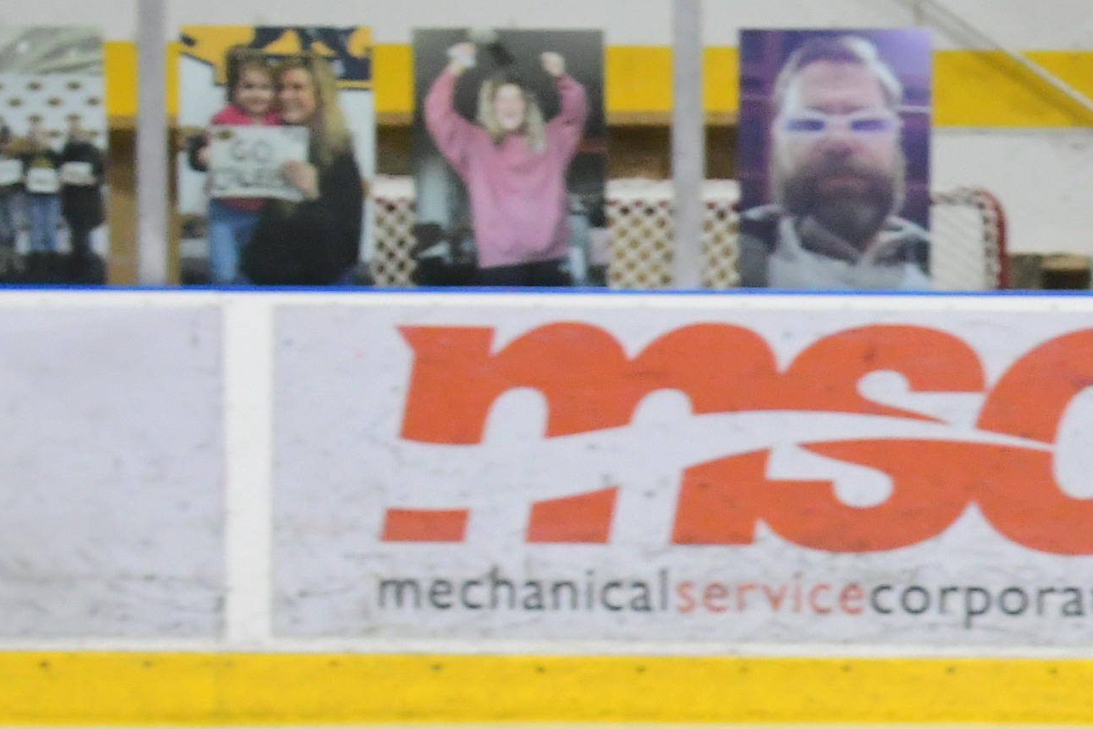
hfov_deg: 5.9
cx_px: 1750
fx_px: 10384
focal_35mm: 342
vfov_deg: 4.0
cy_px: 847
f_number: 8
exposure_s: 1/250
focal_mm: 70
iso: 3200
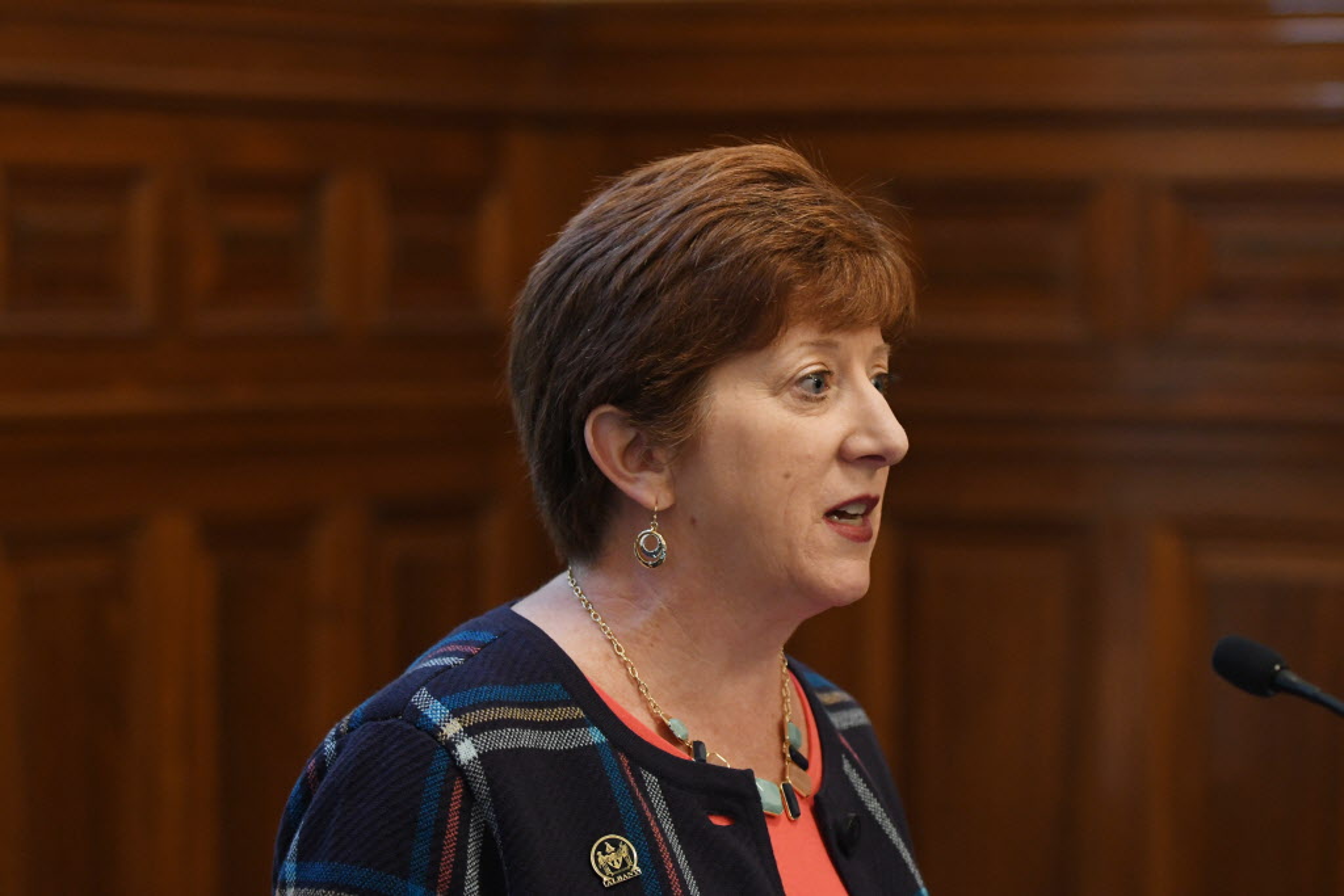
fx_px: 4816
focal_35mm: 129
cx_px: 672
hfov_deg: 15.9
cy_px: 448
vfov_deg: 10.6
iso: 2500
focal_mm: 86
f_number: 2.8
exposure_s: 1/200
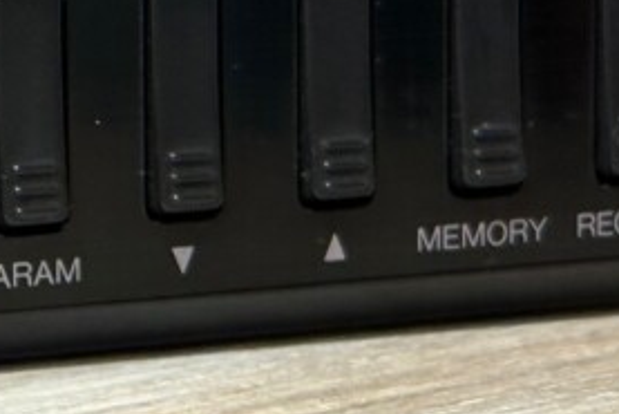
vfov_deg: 6.4
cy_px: 134
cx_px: -264
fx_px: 3716
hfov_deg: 9.3
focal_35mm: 216
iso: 160
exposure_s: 1/50
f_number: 1.78
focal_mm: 6.86
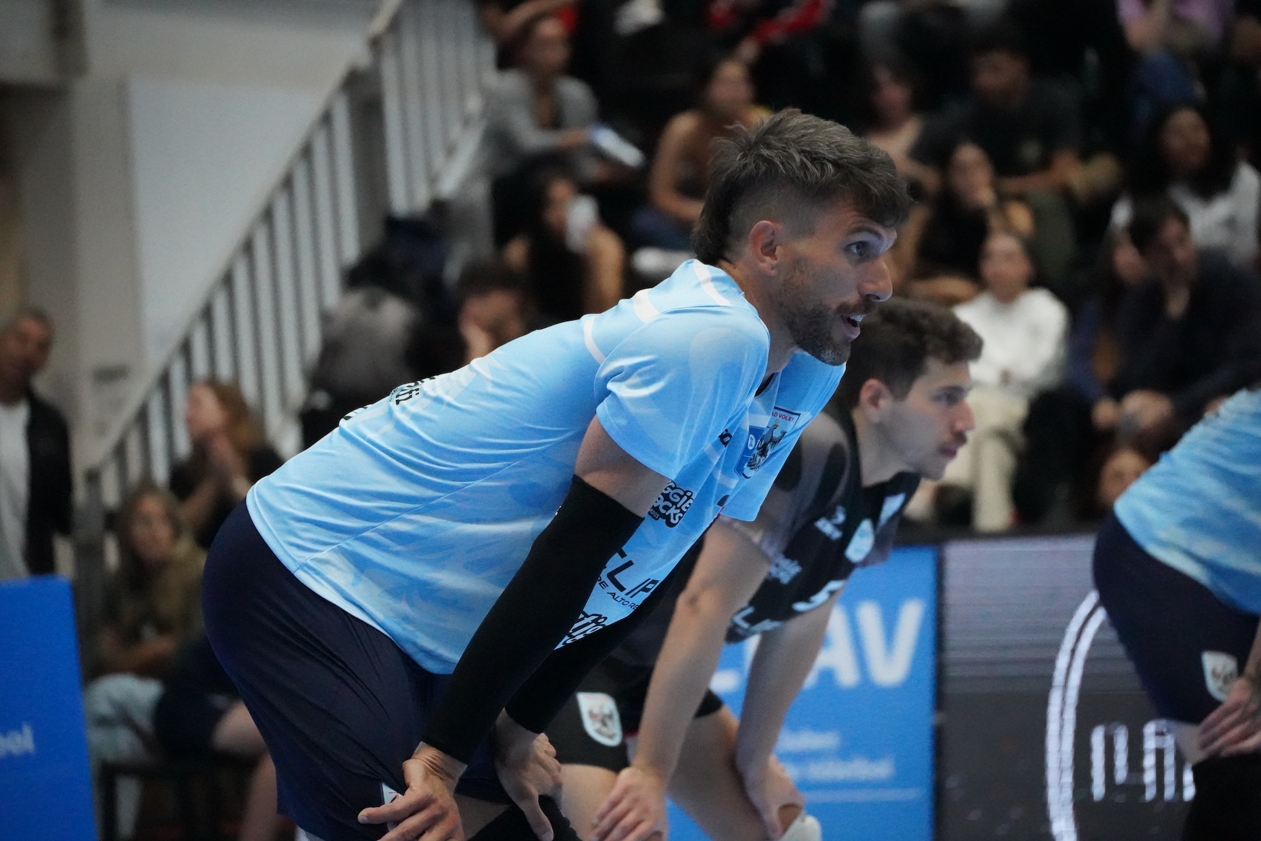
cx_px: 630
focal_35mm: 204
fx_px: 7145
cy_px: 420
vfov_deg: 6.7
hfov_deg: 10.1
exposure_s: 1/2000
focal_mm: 204
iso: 32000
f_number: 5.6
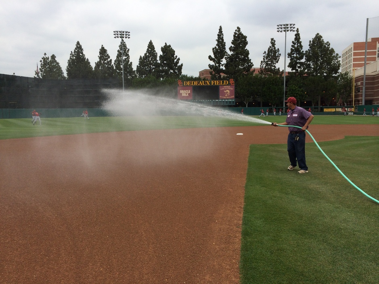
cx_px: 190
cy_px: 142
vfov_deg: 46.8
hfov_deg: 60.0
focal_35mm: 30
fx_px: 328
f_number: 2.2
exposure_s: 1/2053
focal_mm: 4.12
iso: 40
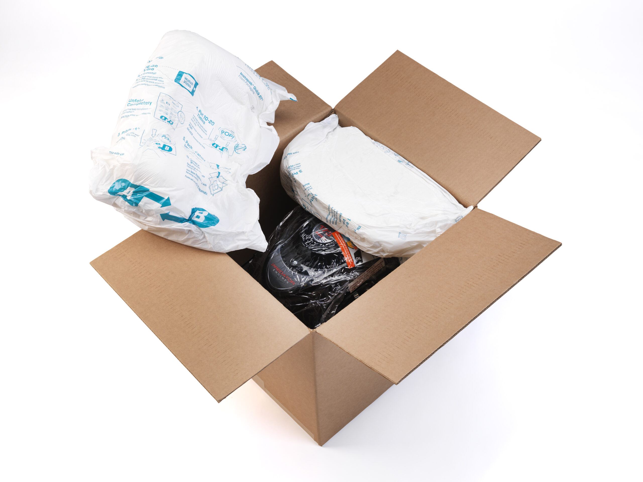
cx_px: 322
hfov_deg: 47.9
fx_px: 724
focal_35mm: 39
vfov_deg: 36.8
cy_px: 241
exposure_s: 1/125
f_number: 8
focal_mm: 50
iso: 100
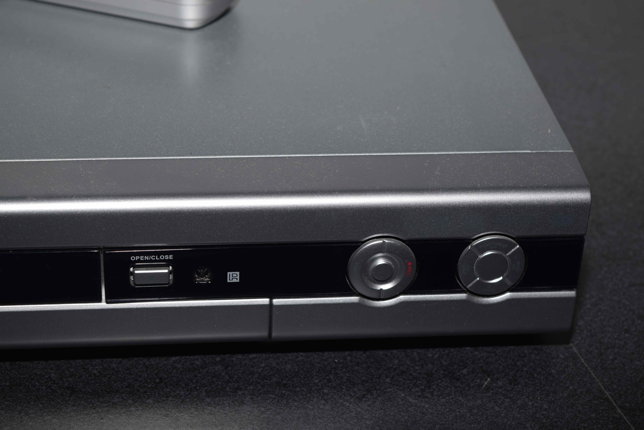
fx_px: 1494
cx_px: 322
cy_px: 213
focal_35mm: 84
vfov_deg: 16.4
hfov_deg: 24.3
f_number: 8
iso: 100
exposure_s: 1/60
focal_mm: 55
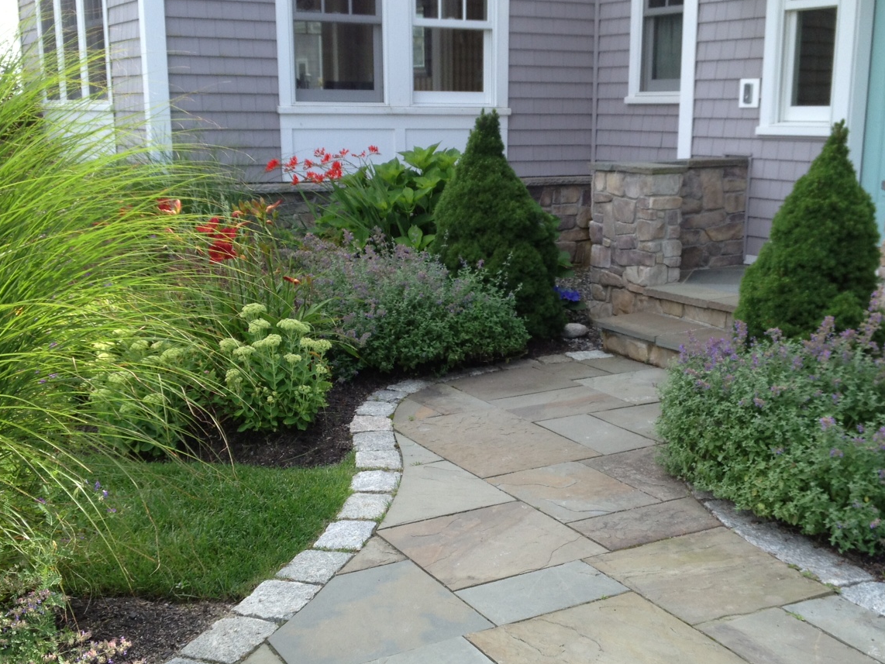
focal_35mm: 50
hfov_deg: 38.1
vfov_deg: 29.1
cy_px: 391
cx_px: 487
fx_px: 1279
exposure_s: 1/488
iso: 50
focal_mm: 4.28
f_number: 2.4
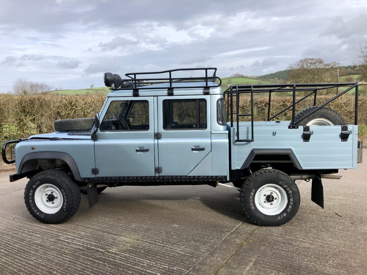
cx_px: 184
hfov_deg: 63.4
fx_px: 297
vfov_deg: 49.7
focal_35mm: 28
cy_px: 138
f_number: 1.8
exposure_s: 1/1171
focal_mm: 4
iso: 20
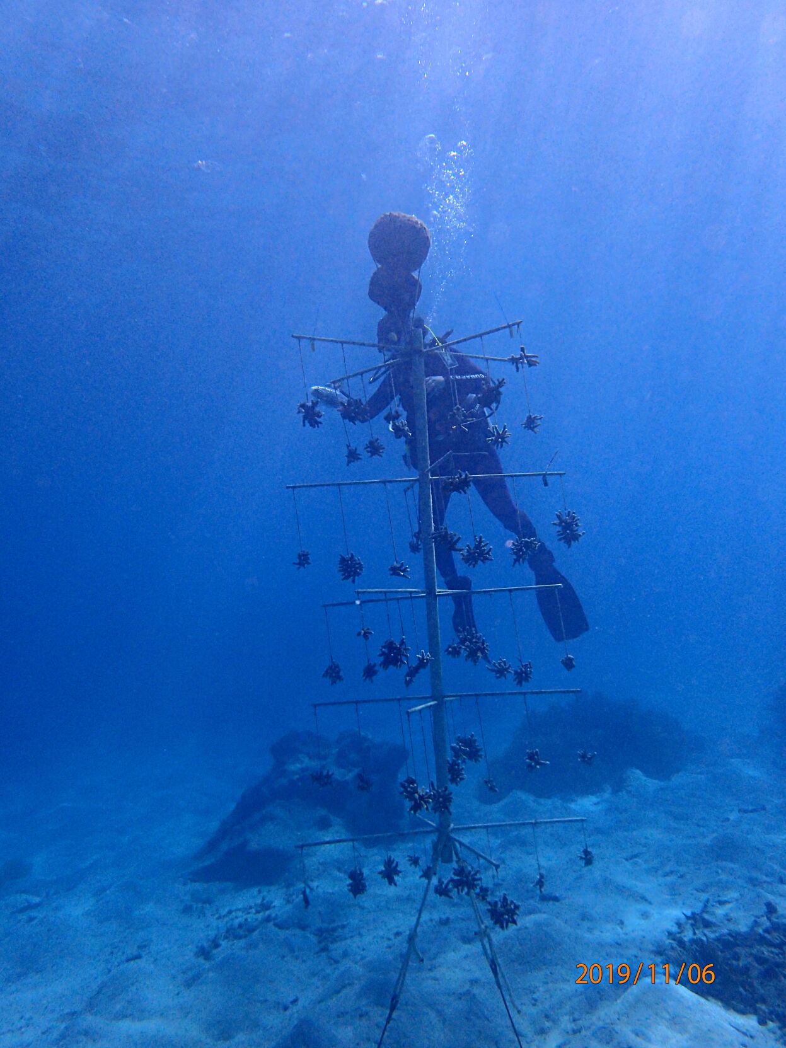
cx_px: 393
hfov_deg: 54.9
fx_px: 757
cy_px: 524
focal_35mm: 25
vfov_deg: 69.4
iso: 100
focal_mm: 4.5
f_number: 8
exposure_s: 1/250
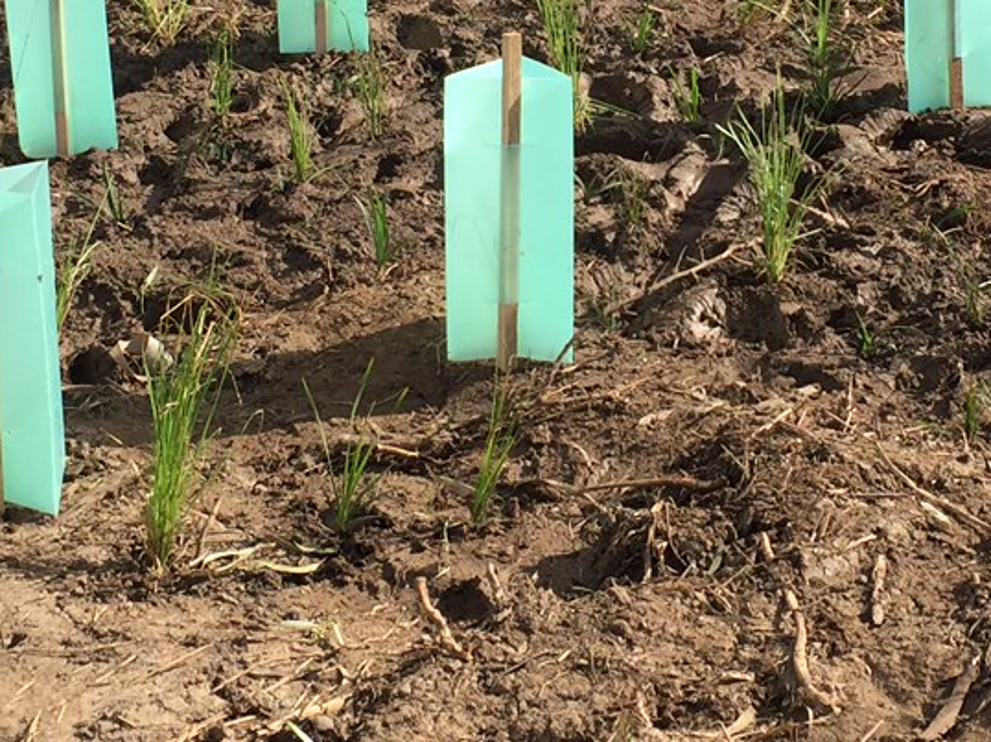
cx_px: 669
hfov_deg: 22.2
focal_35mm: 88
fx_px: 2518
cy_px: 98
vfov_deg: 16.6
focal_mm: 4.15
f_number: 2.2
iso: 32
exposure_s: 1/1582
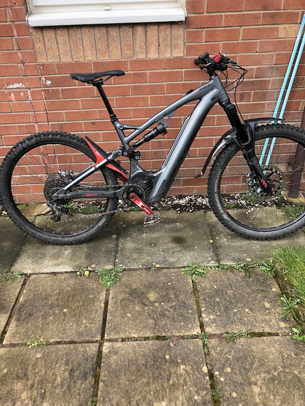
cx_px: 152
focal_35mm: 28
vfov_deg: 63.4
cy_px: 203
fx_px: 329
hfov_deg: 49.7
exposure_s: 1/277
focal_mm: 3.99
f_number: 1.8
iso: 20
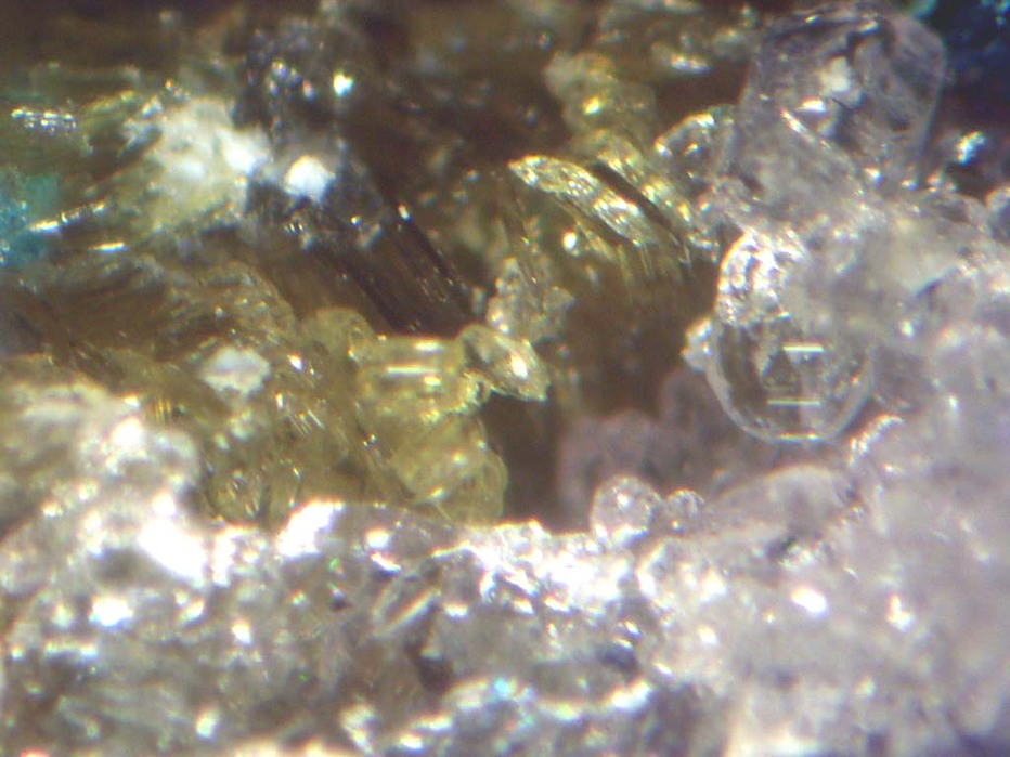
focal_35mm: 114
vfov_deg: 13.0
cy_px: 378
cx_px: 505
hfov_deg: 17.3
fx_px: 3326
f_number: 4.2
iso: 320
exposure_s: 1/25
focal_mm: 18.9
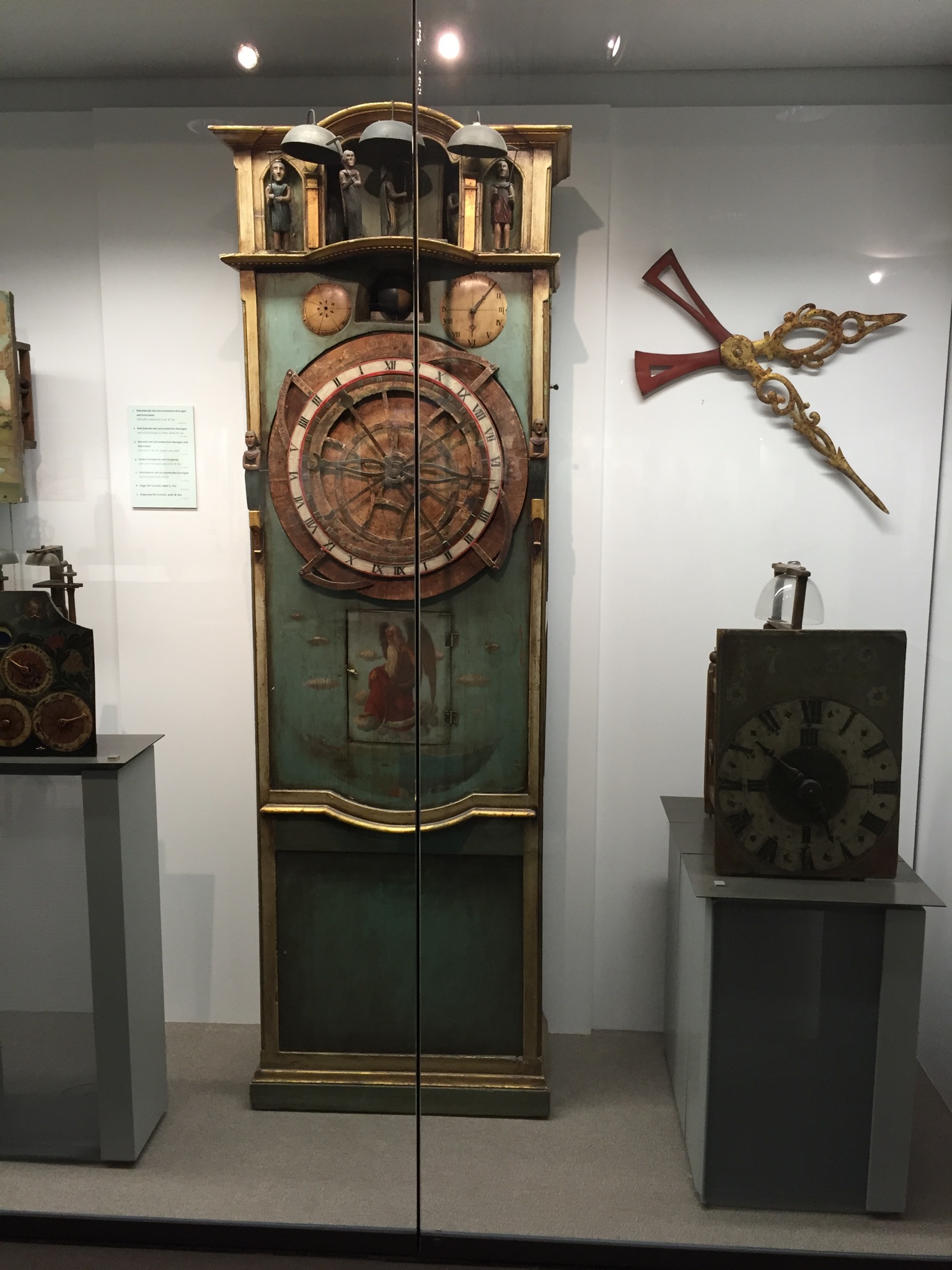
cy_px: 635
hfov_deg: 48.2
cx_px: 476
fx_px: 1063
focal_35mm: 29
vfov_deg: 61.7
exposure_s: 1/33
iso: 64
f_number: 2.2
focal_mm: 4.15
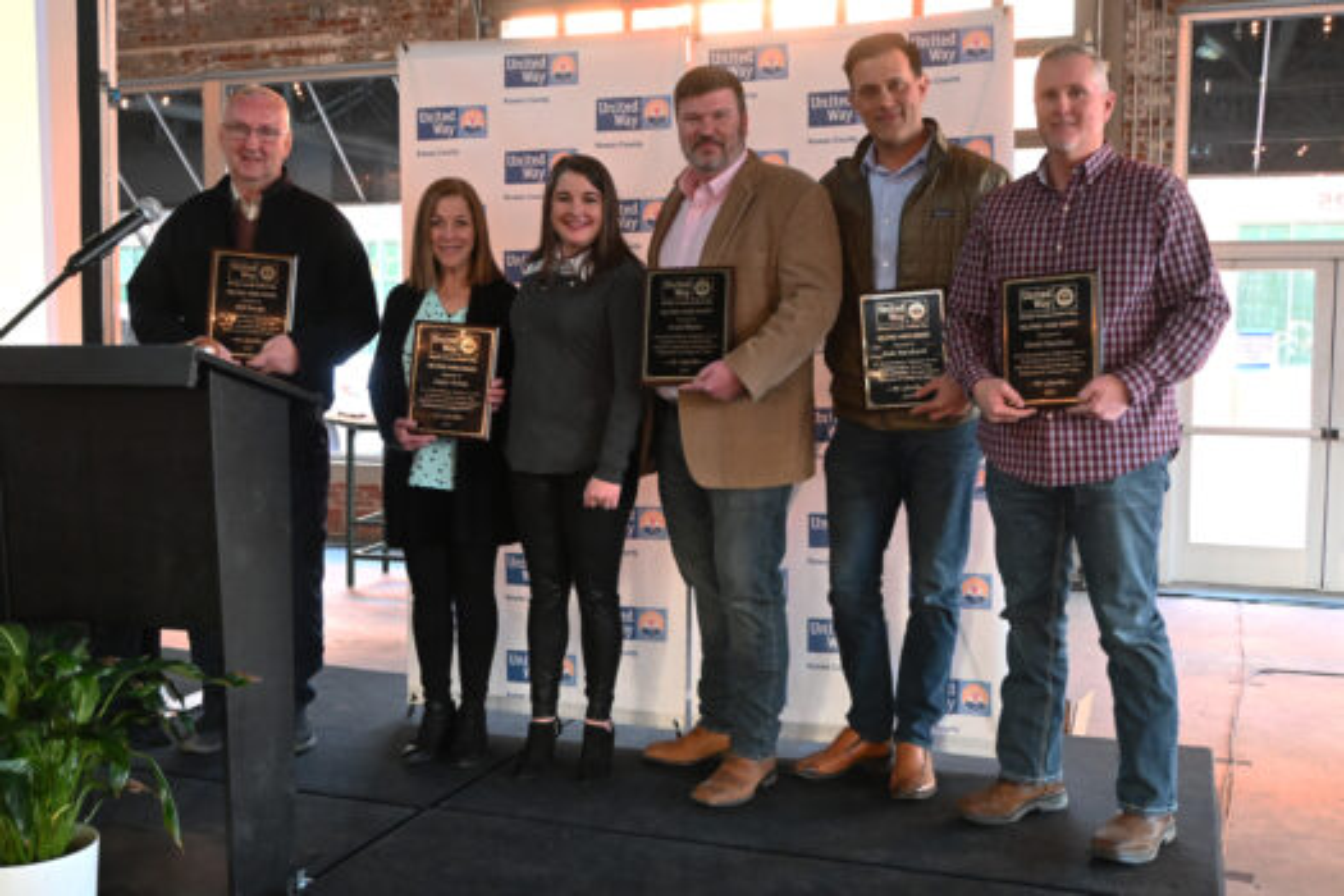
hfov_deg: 52.2
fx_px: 1372
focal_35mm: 37
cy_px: 448
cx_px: 672
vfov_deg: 36.2
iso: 5600
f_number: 4.2
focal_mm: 24.5
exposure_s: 1/60
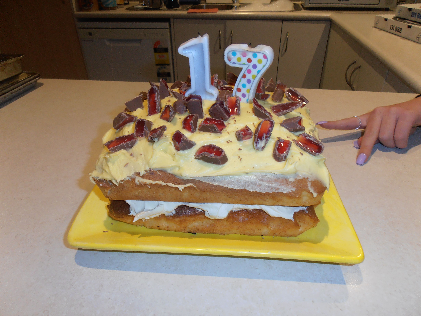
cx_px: 210
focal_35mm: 24
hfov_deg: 71.6
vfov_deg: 56.8
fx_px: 292
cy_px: 158
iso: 125
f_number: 3
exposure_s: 1/30
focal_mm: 4.2
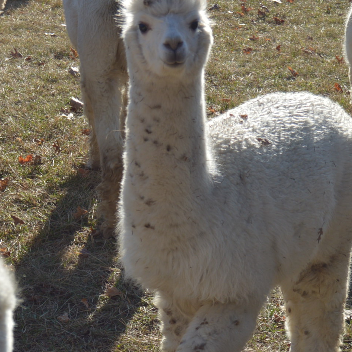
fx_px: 1392
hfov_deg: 14.4
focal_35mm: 121
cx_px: 198
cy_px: 158
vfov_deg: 14.4
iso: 100
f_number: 4.2
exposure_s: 1/800
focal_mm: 30
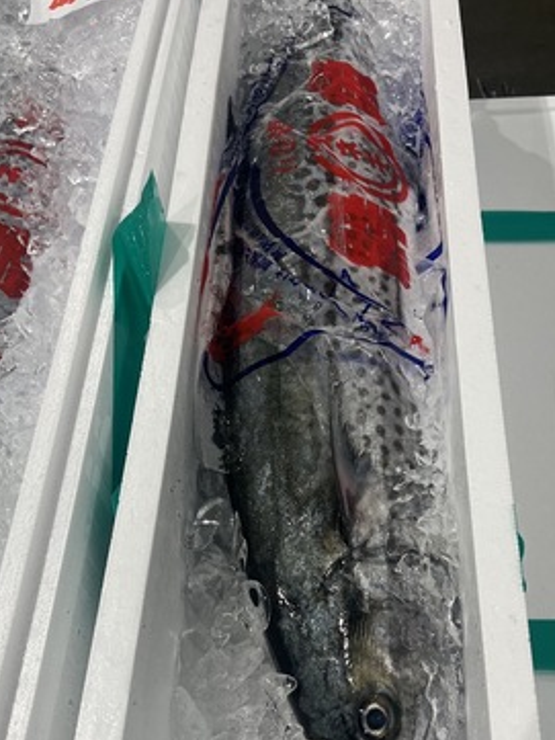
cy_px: 480
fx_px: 769
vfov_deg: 50.6
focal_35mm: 36
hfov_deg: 39.6
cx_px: 323
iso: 80
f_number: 1.6
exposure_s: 1/121
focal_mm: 5.1
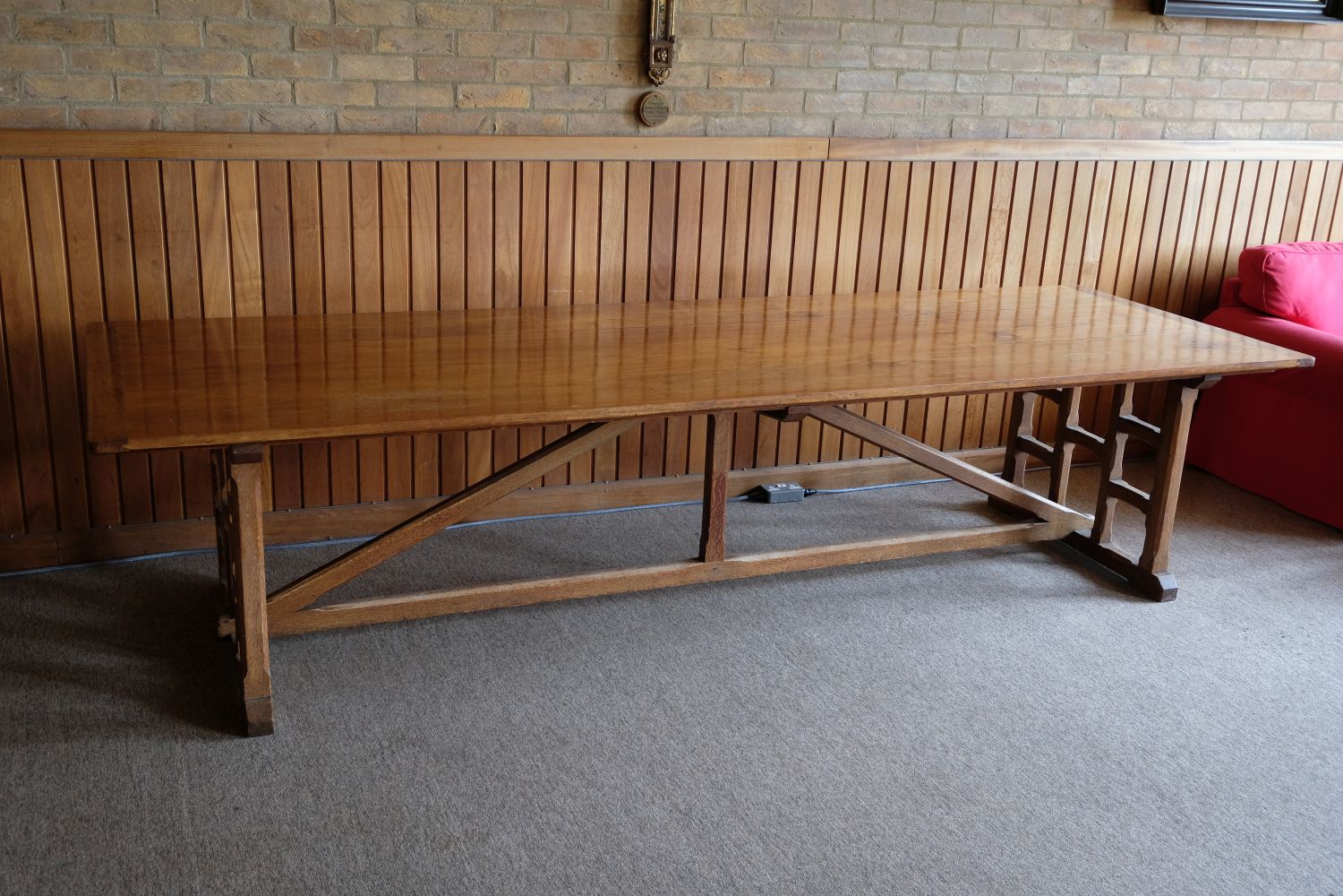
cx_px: 672
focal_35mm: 36
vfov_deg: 36.9
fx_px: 1343
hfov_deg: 53.1
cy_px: 448
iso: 800
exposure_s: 1/56
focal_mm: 24
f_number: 4
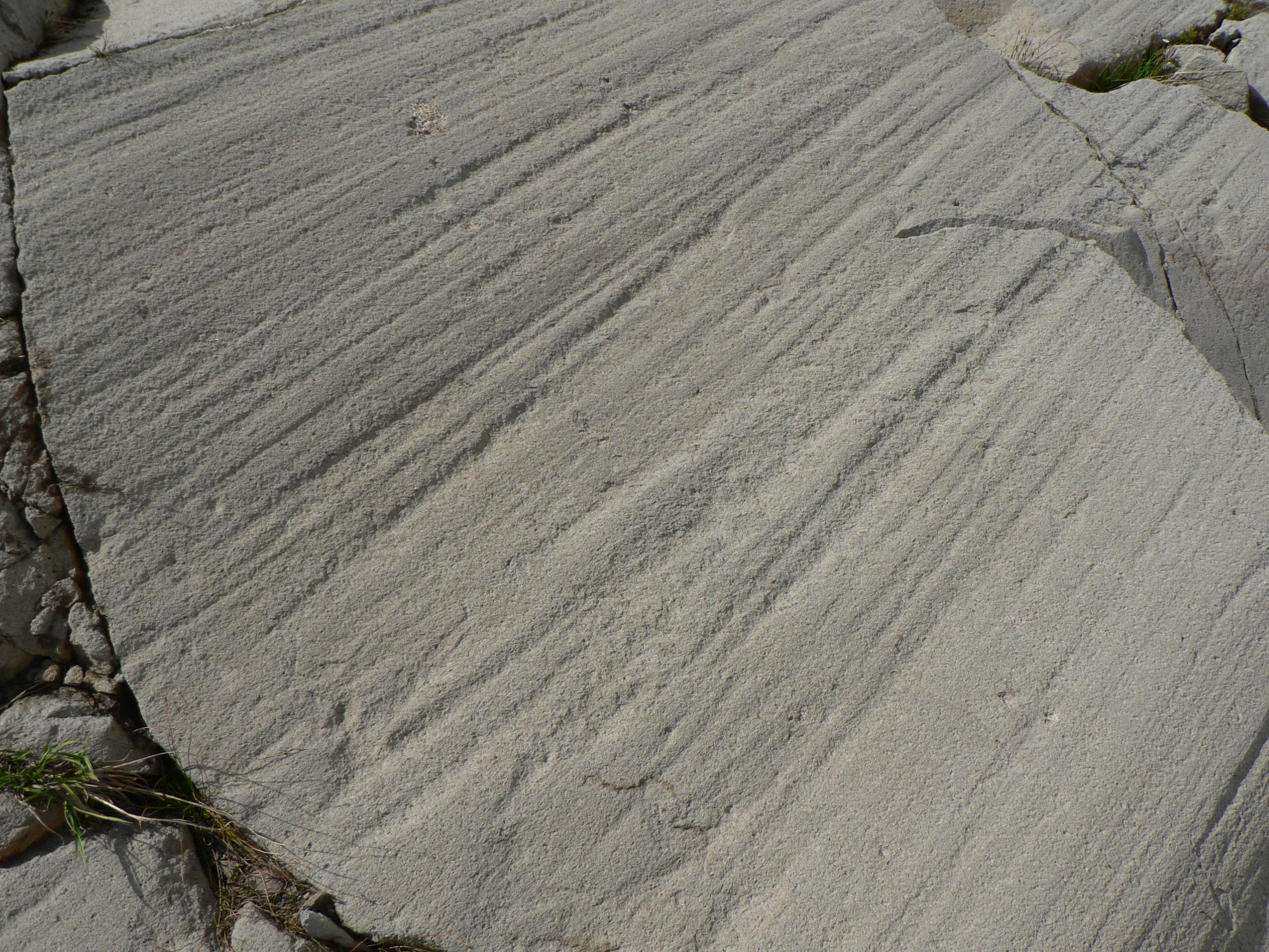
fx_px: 1320
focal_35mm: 36
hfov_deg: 51.4
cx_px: 634
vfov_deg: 39.7
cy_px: 476
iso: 80
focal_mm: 6
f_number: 5.6
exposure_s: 1/800
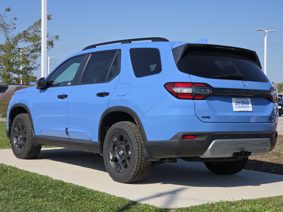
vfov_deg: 21.3
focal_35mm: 69
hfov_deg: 28.2
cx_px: 142
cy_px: 106
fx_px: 564
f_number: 2.4
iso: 50
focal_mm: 7.9
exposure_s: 1/2607
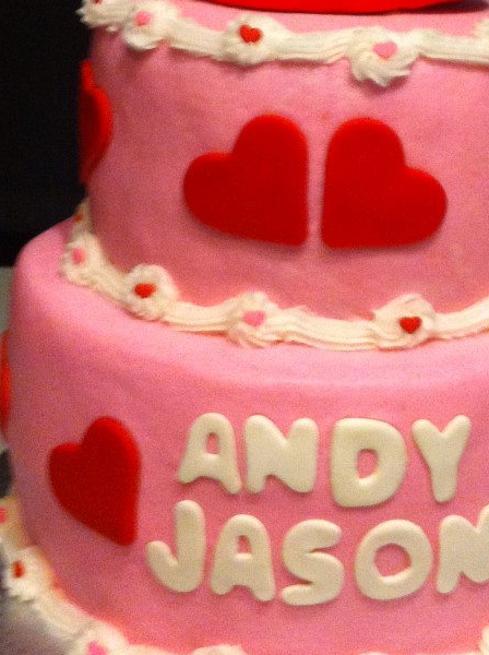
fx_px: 1322
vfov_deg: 27.5
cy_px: 187
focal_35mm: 70
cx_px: 325
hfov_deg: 20.9
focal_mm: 3.85
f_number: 2.8
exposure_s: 1/15
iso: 400
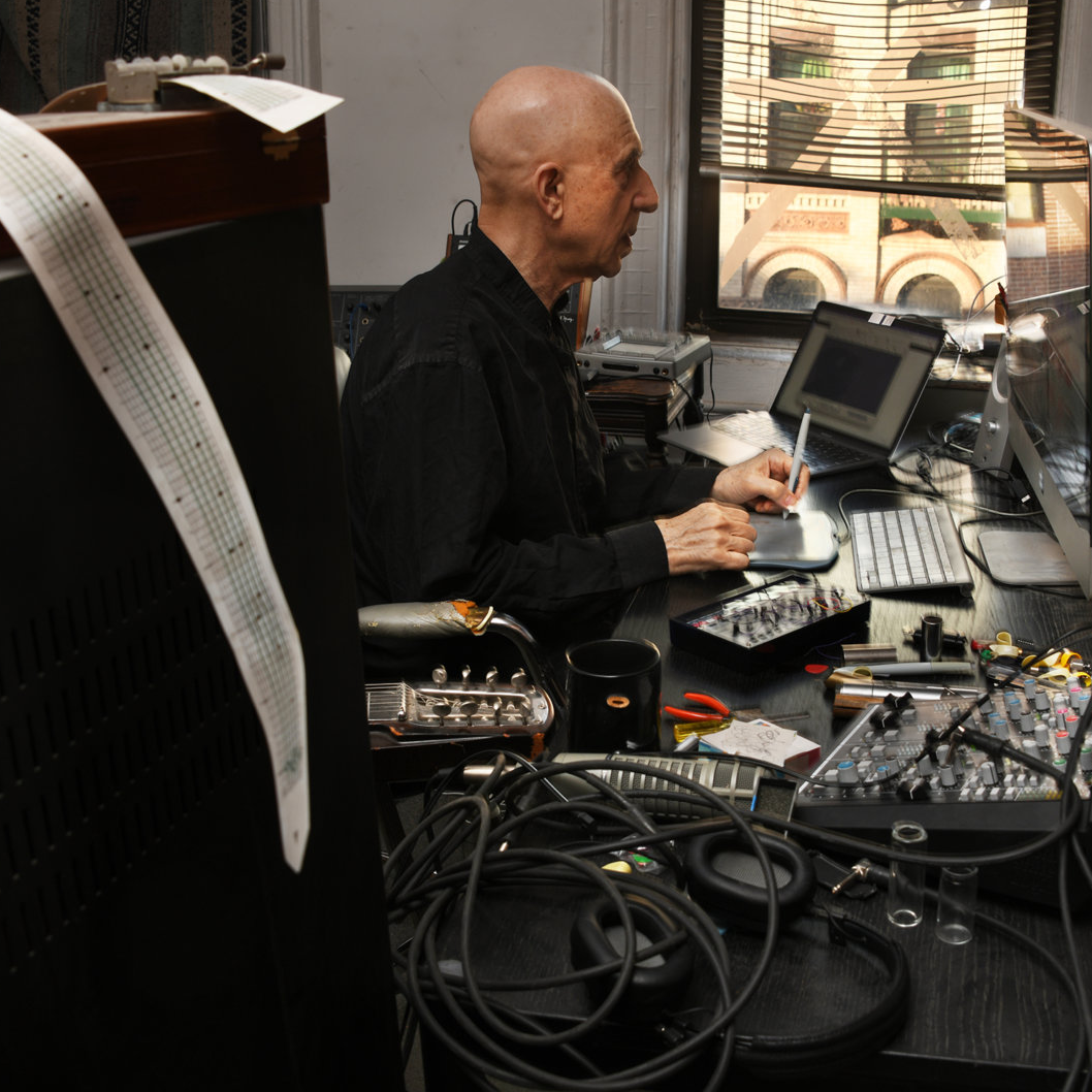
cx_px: 612
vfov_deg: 46.0
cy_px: 544
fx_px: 1285
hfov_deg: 46.0
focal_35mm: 36
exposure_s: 1/10
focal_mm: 28
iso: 100
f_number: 6.3
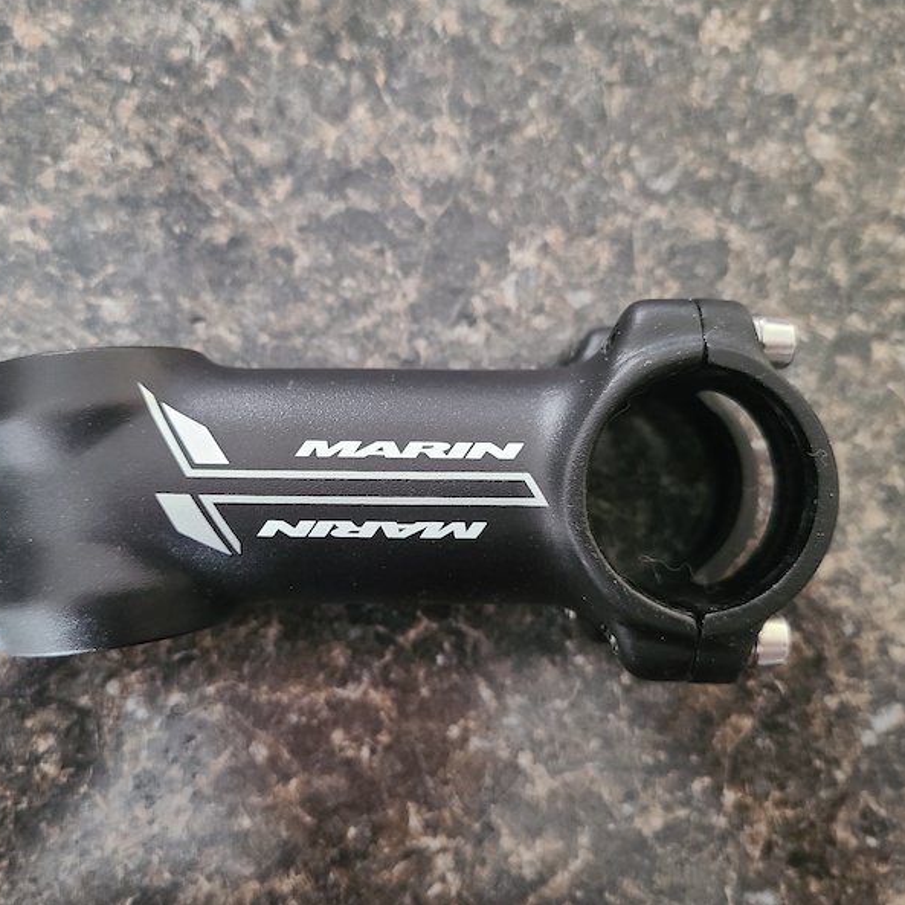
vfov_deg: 52.5
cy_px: 453
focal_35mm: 31
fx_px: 917
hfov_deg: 52.4
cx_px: 398
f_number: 1.8
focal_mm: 5.4
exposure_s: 1/24
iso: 500
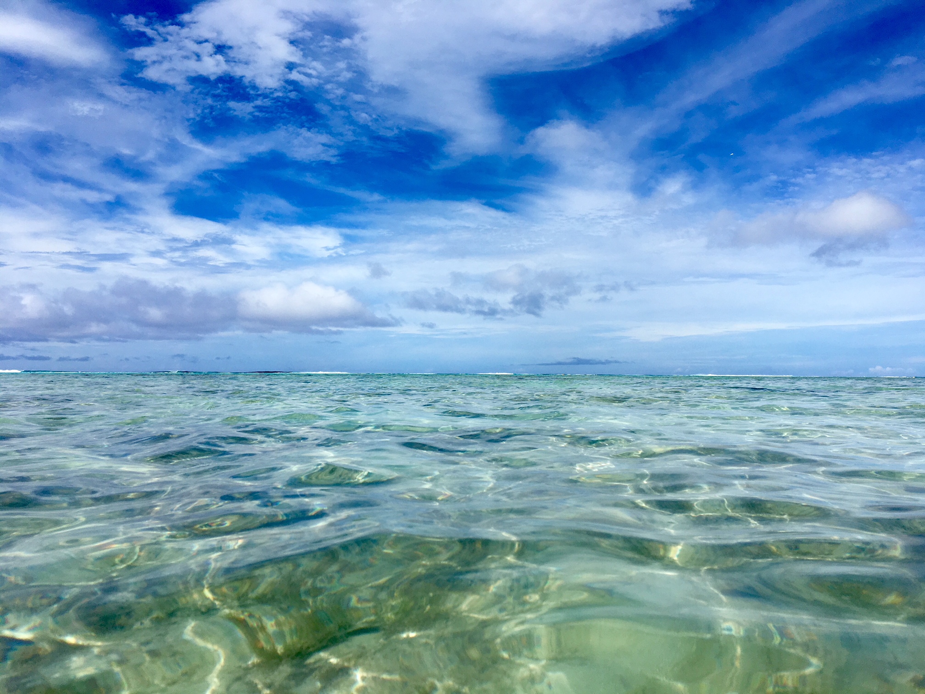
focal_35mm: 29
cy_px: 347
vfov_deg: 48.2
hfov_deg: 61.7
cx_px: 462
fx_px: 775
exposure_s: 1/3846
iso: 25
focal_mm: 4.15
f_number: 2.2
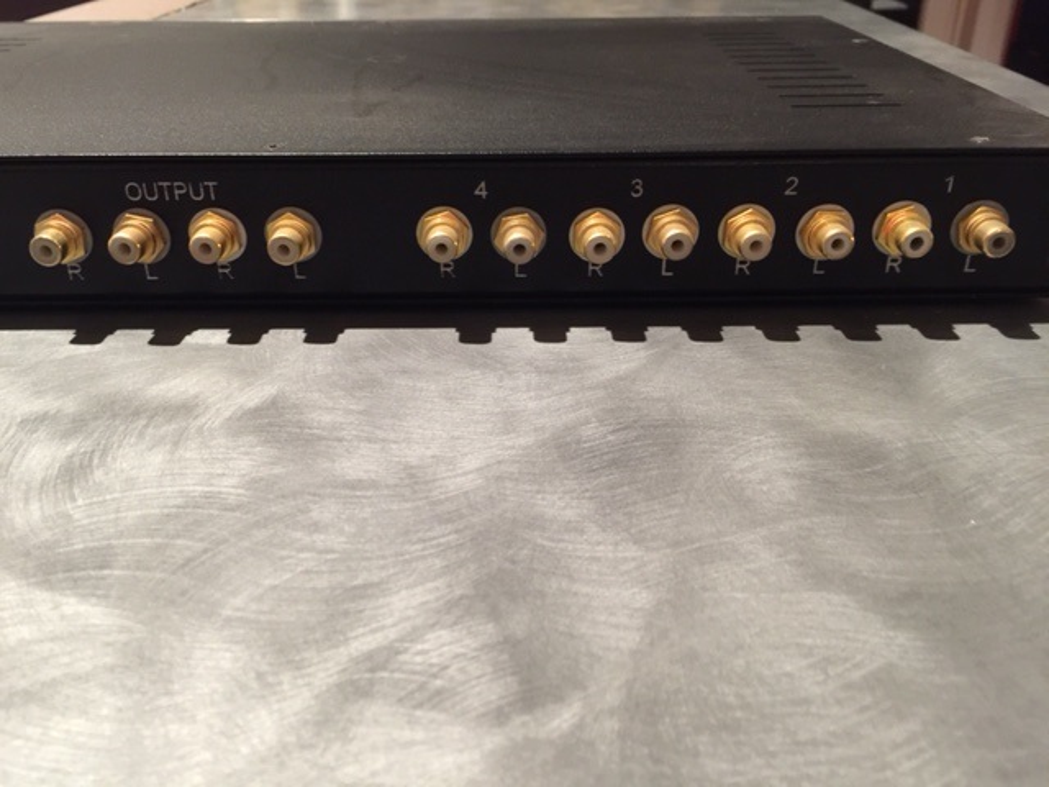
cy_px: 394
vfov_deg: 48.2
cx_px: 524
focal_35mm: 29
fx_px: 879
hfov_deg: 61.7
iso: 125
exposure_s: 1/10
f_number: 2.2
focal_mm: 4.15
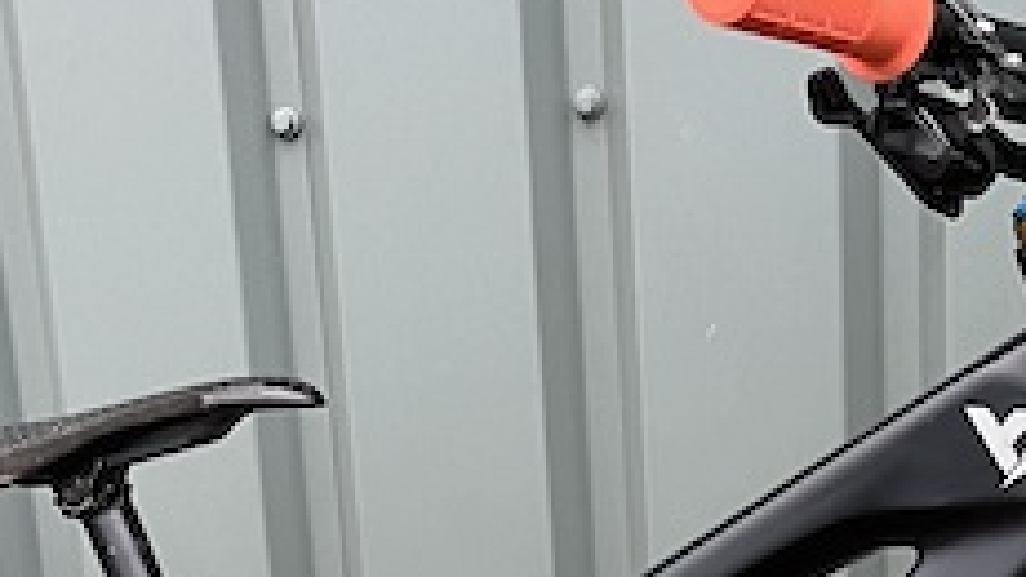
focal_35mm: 98
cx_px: 813
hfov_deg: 21.5
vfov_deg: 11.2
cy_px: 1158
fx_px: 2666
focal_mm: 5.1
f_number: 1.6
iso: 125
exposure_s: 1/93
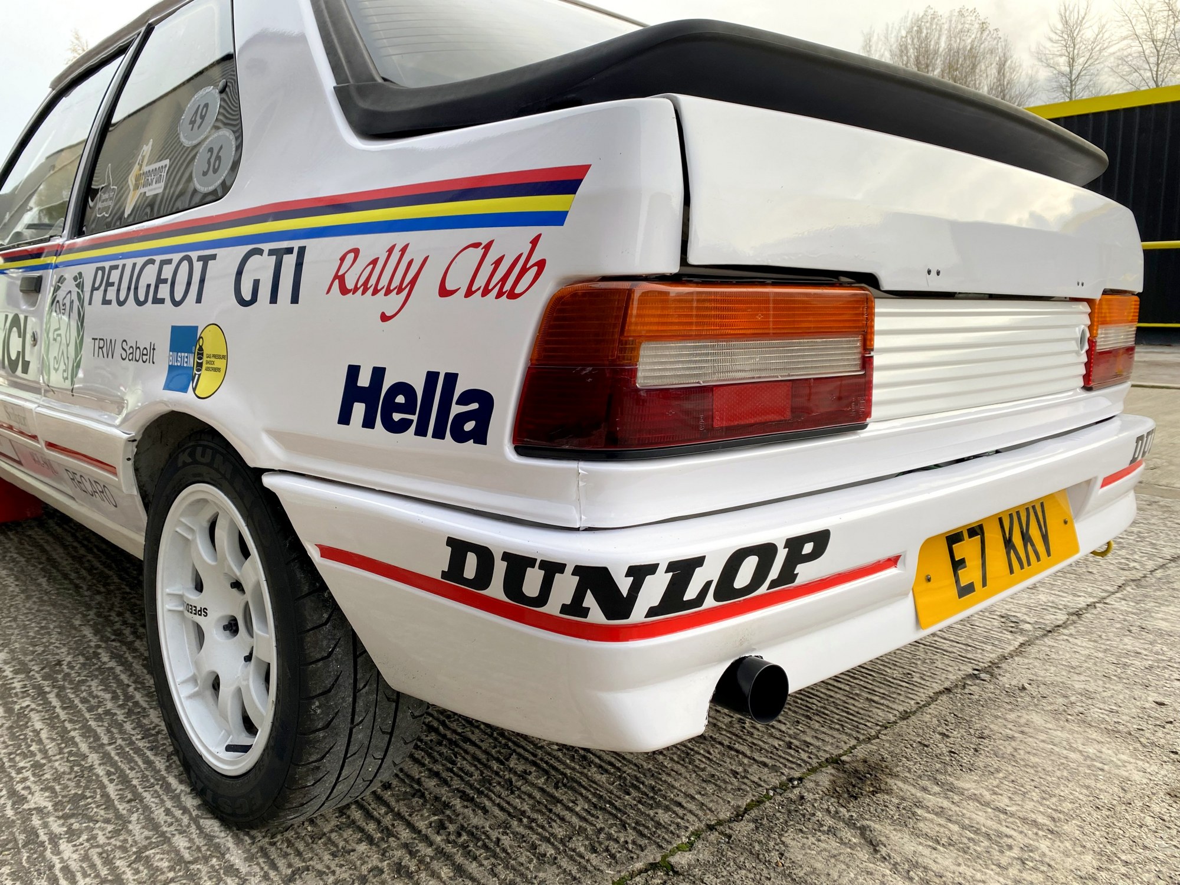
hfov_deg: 67.3
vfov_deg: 53.1
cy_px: 442
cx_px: 590
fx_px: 886
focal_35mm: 26
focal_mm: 4.25
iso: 32
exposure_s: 1/208
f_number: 1.8
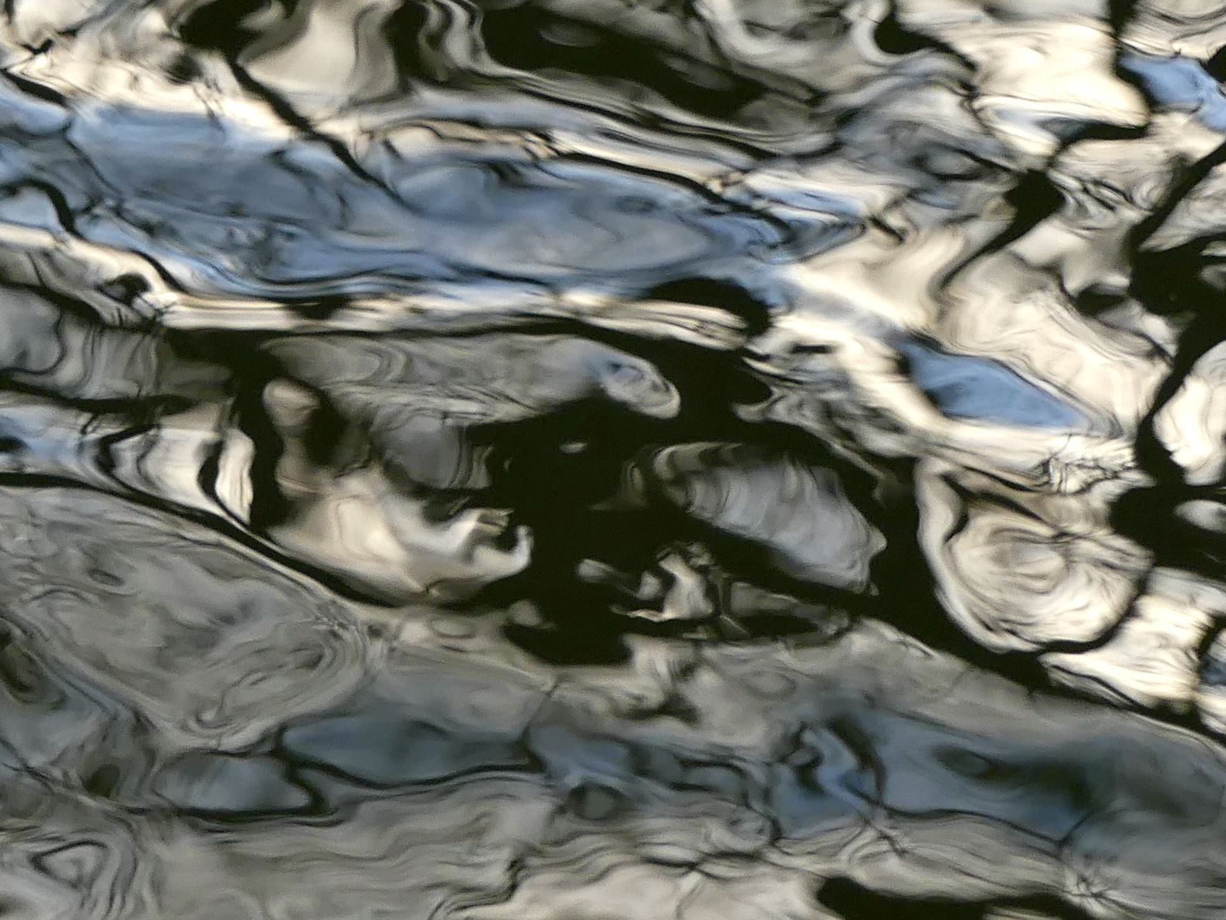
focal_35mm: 708
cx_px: 74
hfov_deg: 2.8
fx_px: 25077
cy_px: -128
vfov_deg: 2.1
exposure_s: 1/100
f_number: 2.8
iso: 160
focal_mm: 50.2
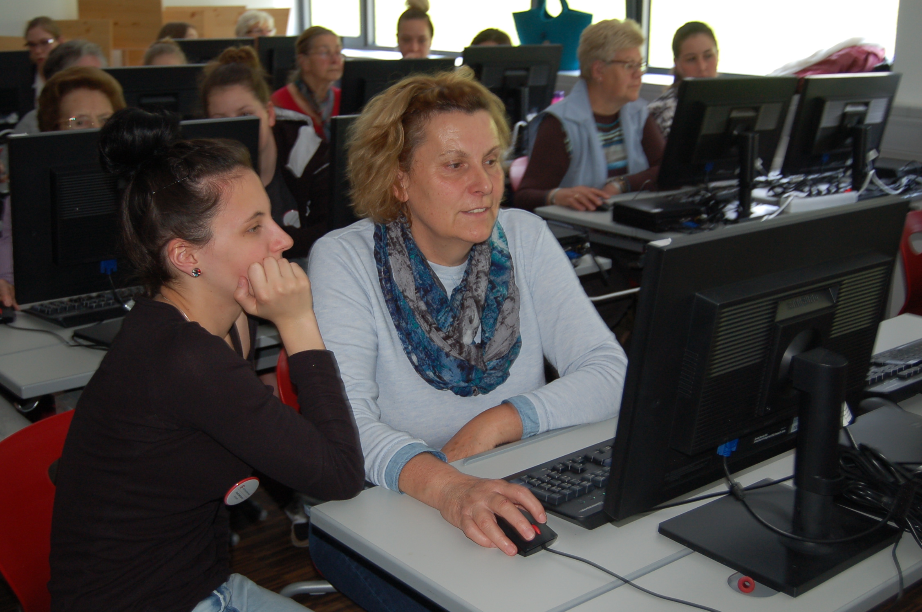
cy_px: 306
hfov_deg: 43.7
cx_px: 461
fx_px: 1151
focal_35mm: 45
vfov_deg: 29.8
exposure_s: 1/60
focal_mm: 30
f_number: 4.2
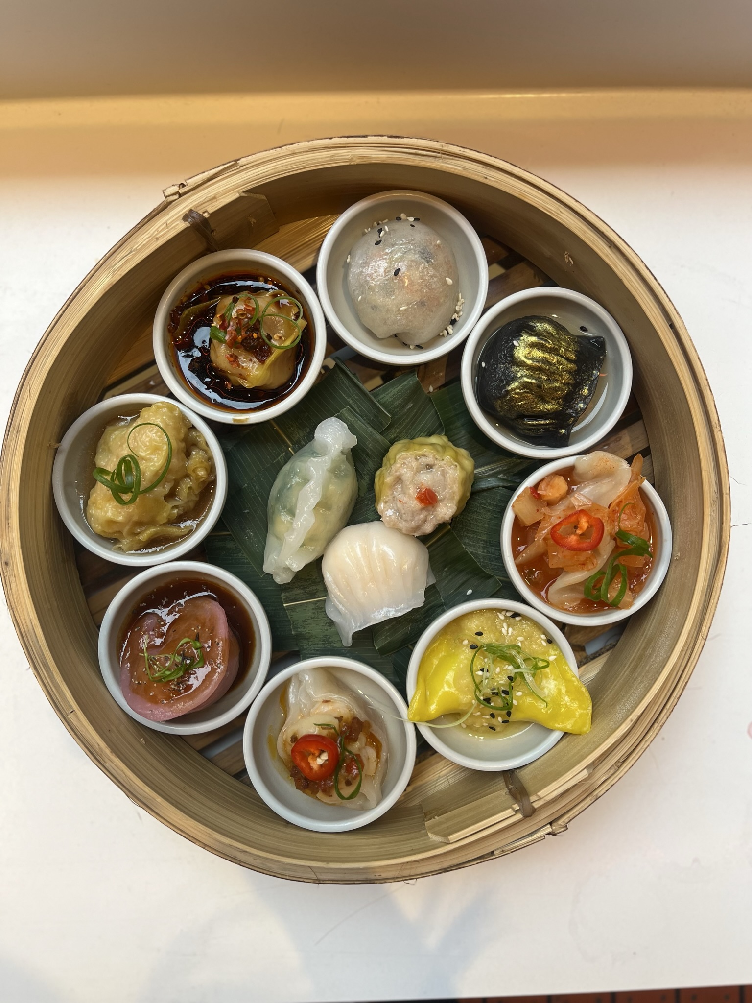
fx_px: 753
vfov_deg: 67.3
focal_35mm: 26
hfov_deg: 53.1
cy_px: 502
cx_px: 376
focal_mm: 5.1
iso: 80
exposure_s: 1/53
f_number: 1.6
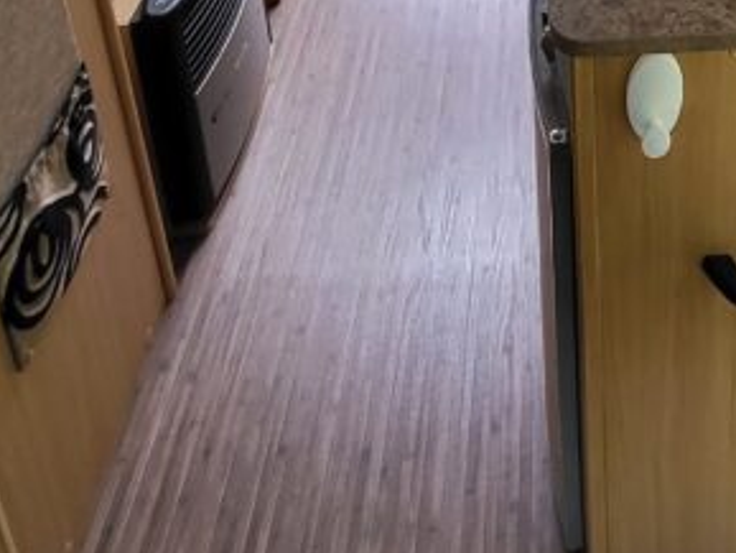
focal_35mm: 46
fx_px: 978
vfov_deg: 22.5
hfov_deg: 39.4
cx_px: 604
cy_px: -375
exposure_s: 1/50
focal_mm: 1.74
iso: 100
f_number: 2.2
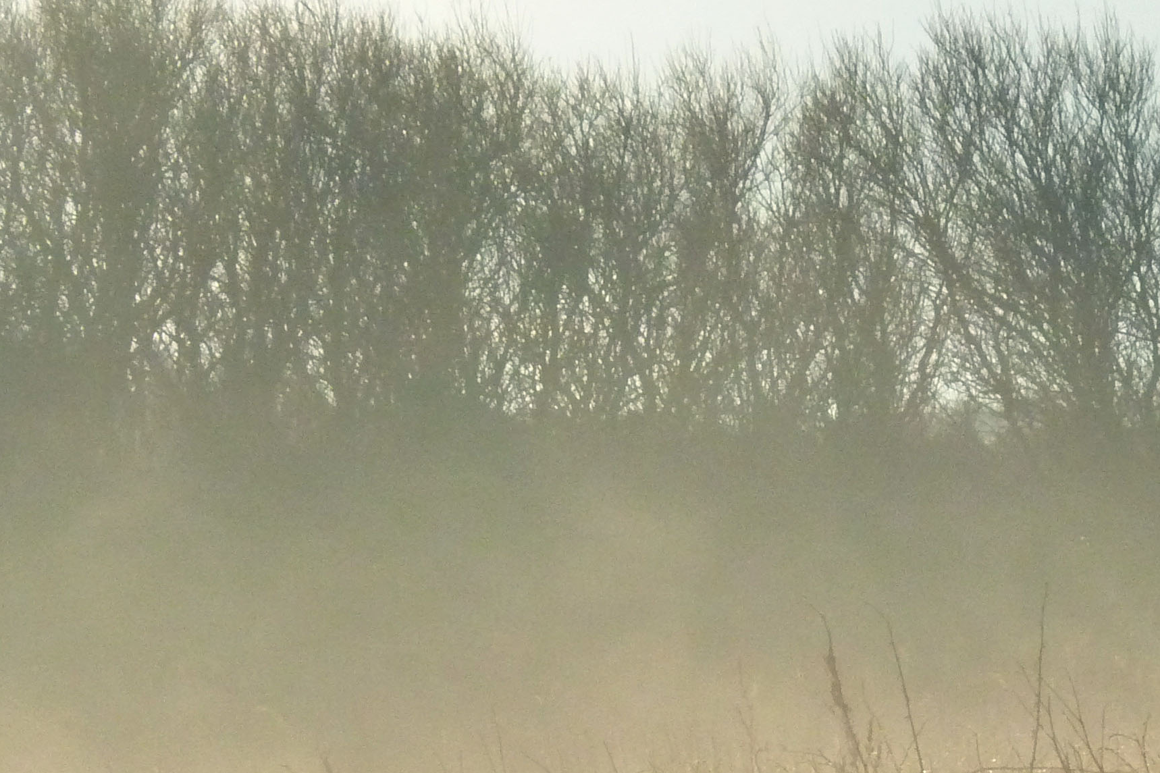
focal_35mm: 545
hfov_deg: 3.8
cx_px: 923
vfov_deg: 2.5
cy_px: 834
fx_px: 17558
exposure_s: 1/1300
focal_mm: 37
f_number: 6.3
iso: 400
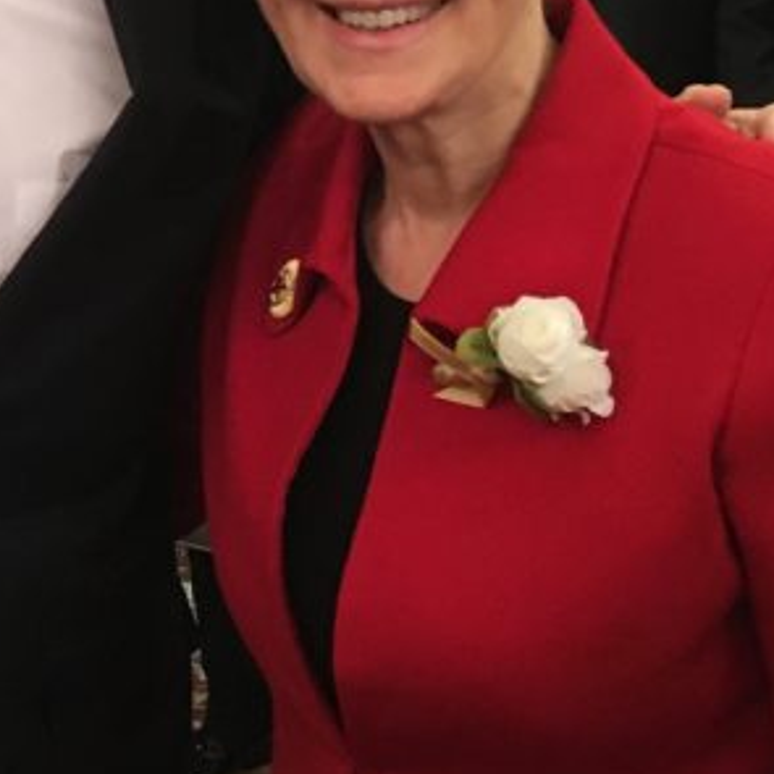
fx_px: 2251
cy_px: 157
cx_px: -126
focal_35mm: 89
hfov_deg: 18.6
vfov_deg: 19.3
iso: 200
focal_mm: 4.15
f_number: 2.2
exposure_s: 1/20
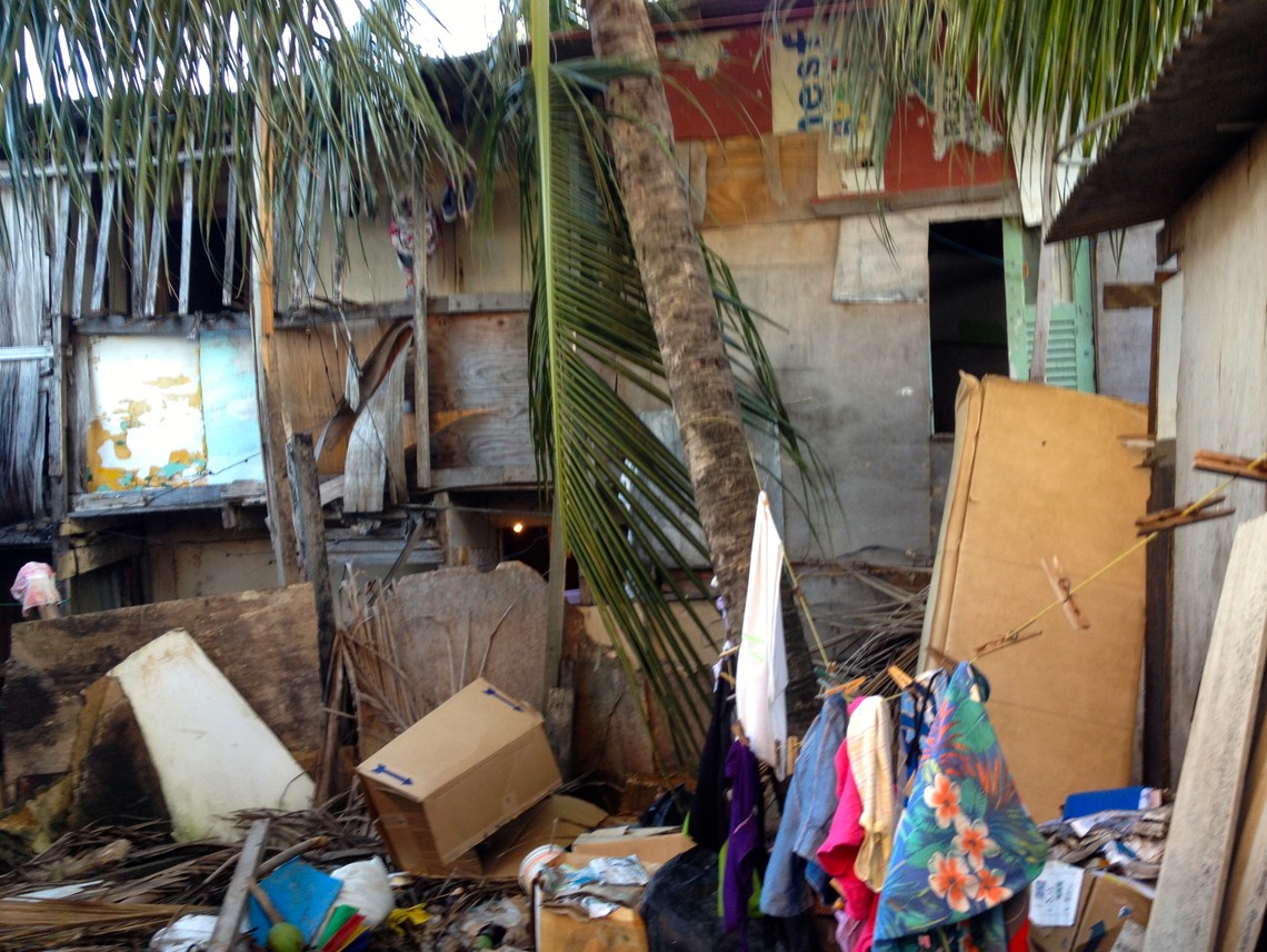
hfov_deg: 52.6
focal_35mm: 35
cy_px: 476
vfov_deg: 40.7
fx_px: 1282
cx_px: 634
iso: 50
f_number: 2.4
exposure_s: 1/30
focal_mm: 4.28
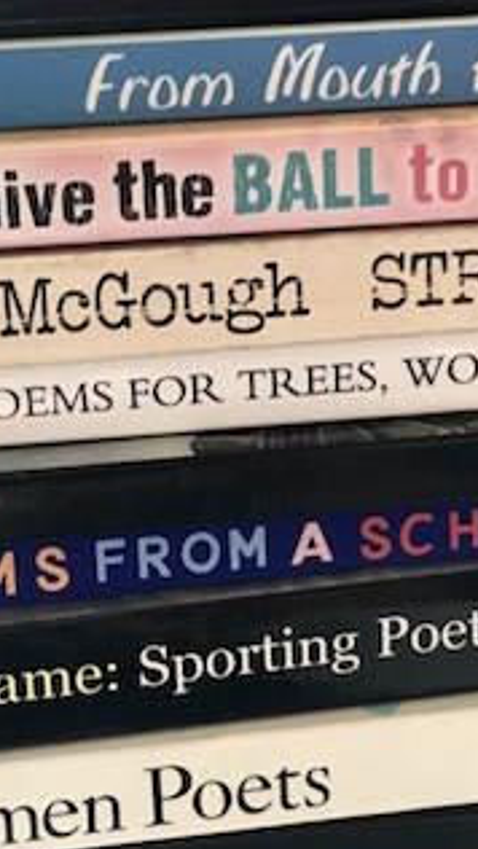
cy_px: 363
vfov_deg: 32.8
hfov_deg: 18.8
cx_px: 142
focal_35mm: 64
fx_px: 1441
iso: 200
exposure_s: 1/33
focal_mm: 4.15
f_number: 2.2
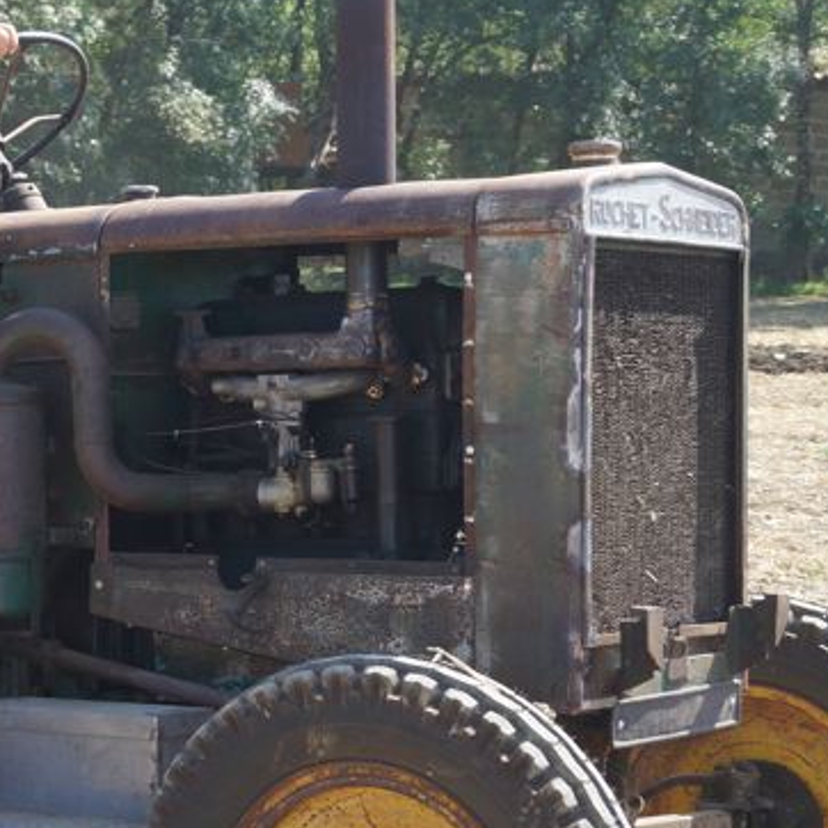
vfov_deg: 16.1
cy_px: 470
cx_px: -133
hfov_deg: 15.6
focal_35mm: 108
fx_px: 2923
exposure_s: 1/100
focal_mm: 26
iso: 100
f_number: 8
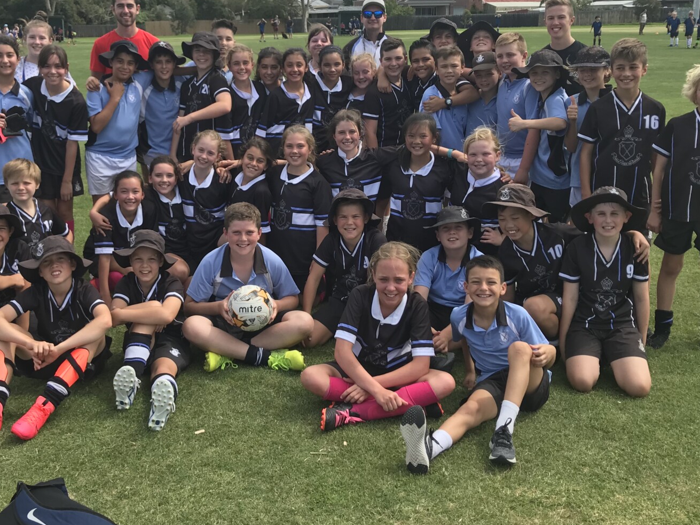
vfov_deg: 35.1
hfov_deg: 45.5
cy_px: 228
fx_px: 829
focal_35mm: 41
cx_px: 282
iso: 20
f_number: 1.8
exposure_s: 1/1244
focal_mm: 3.99
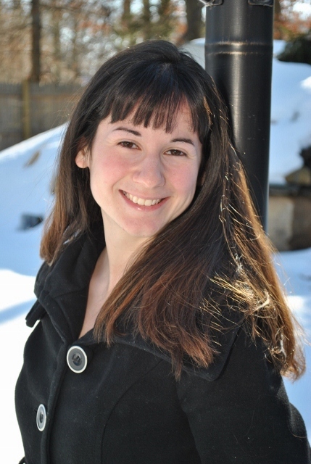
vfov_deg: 28.0
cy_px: 232
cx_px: 156
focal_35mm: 72
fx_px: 929
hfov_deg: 19.0
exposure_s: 1/125
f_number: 5.6
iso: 100
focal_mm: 48
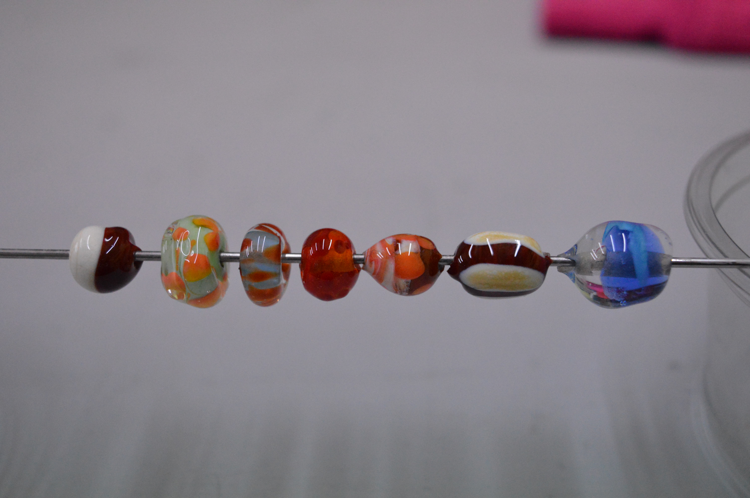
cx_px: 375
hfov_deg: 38.9
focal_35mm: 51
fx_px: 1062
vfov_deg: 26.4
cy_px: 249
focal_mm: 34
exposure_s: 1/500
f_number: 5
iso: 3200
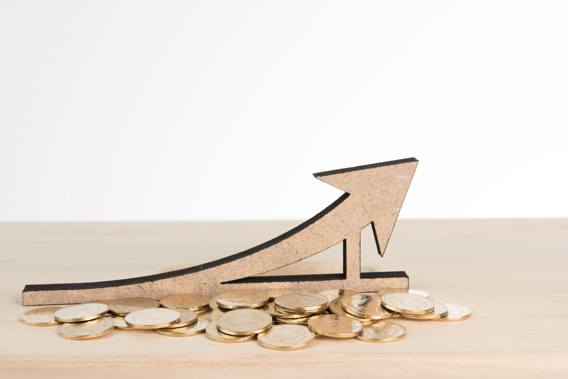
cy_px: 190
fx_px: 947
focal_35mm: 60
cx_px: 284
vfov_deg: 22.6
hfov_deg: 33.4
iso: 64
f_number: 8
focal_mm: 60
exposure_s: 1/13
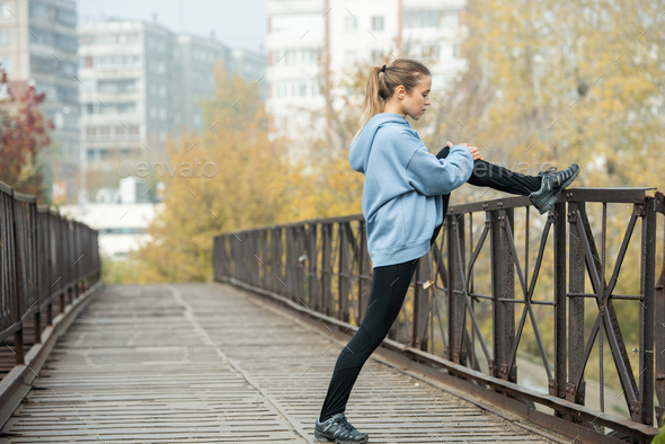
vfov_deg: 11.2
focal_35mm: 122
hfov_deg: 16.8
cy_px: 222
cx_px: 332
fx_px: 2255
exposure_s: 1/1000
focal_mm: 122
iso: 250
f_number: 4.5
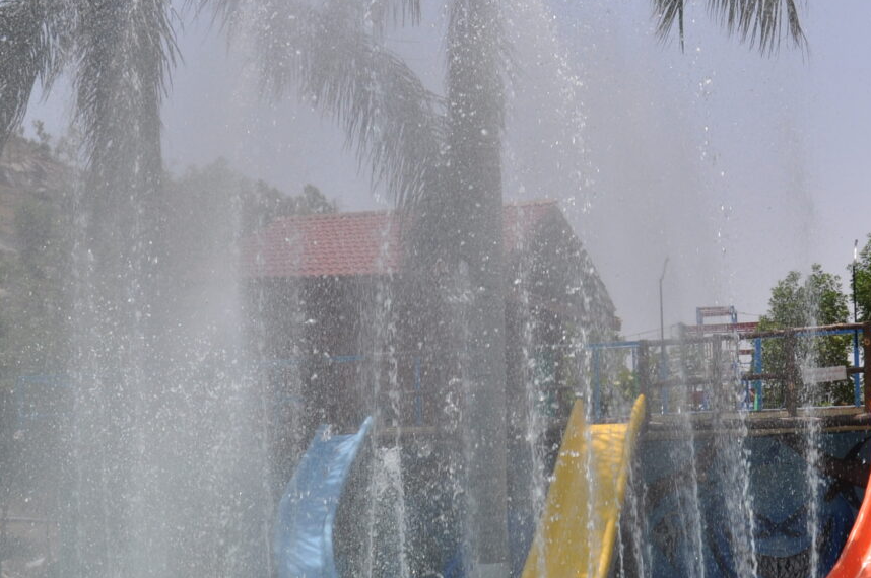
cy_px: 457
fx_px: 1817
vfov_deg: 17.9
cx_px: 485
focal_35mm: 75
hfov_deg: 26.9
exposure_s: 1/350
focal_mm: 21
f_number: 9.5
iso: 200
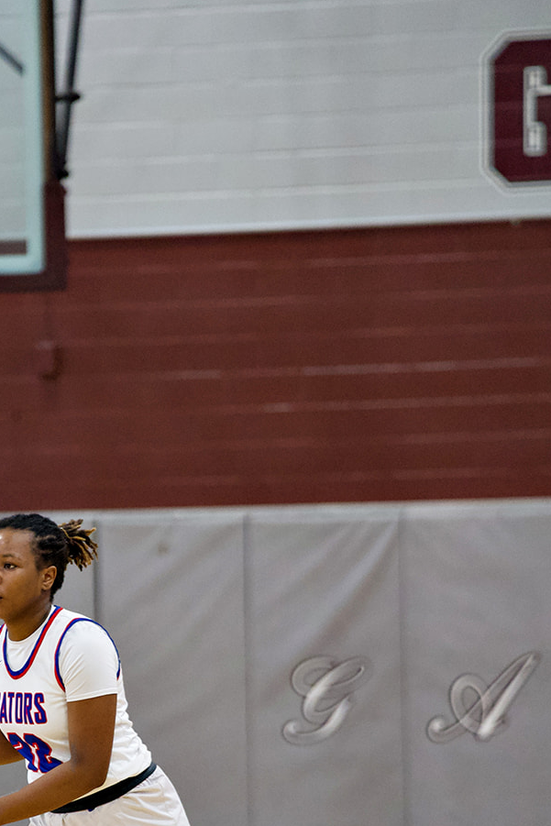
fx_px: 8146
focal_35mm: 355
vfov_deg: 5.8
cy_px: 690
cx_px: 82
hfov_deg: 3.9
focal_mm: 200
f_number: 3.2
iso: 5000
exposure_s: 1/1000
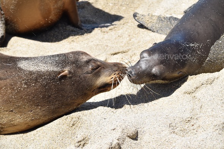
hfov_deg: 17.1
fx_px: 746
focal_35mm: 120
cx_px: 112
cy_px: 74
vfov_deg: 11.4
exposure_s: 1/800
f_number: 7.1
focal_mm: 80
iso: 200
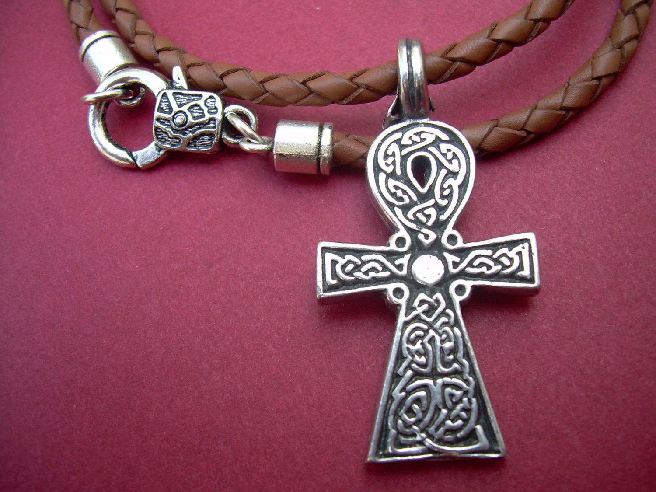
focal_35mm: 38
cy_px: 246
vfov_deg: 37.7
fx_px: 720
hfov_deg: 49.0
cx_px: 328
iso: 50
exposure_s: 1/84.8
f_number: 2.8
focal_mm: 6.3
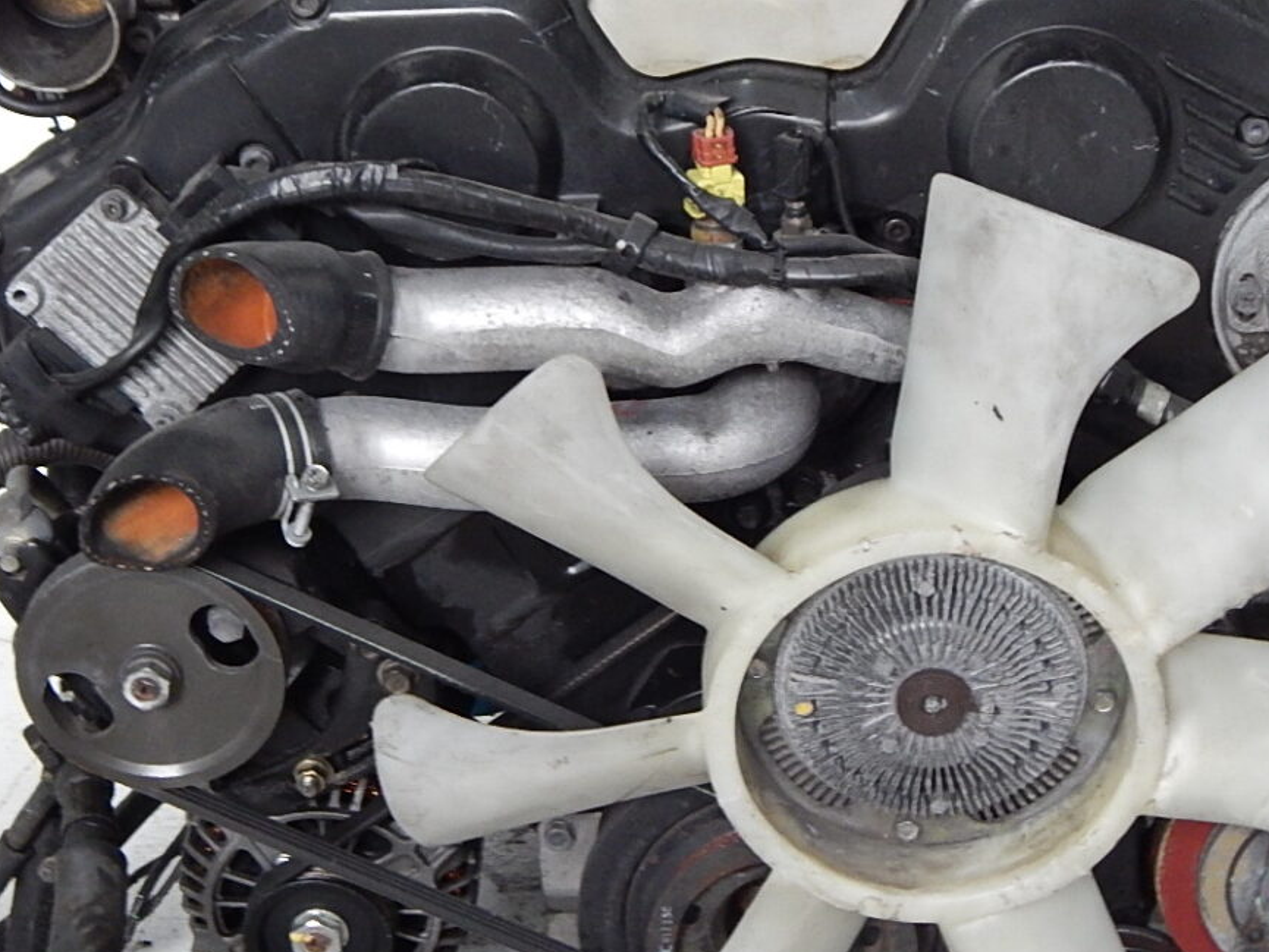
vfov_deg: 17.0
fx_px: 3190
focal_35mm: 87
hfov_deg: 22.5
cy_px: 468
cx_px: 742
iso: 400
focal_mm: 8.6
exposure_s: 1/15
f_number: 3.7
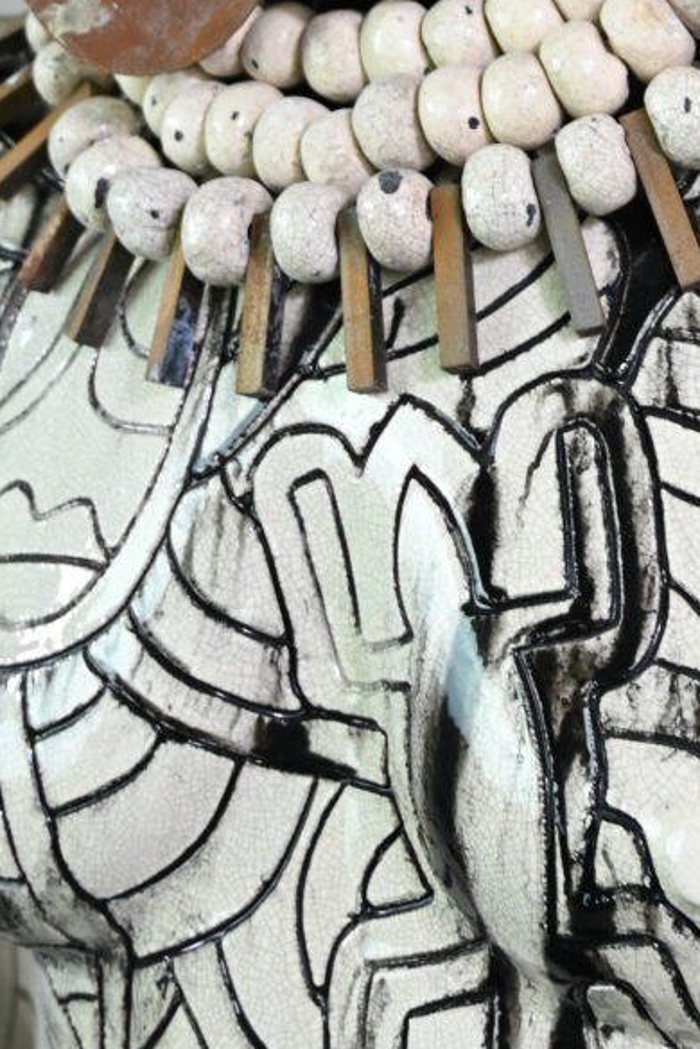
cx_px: 647
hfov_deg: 16.0
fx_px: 2450
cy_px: -224
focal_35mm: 84
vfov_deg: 22.3
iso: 400
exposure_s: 1/60
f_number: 4.5
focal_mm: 24
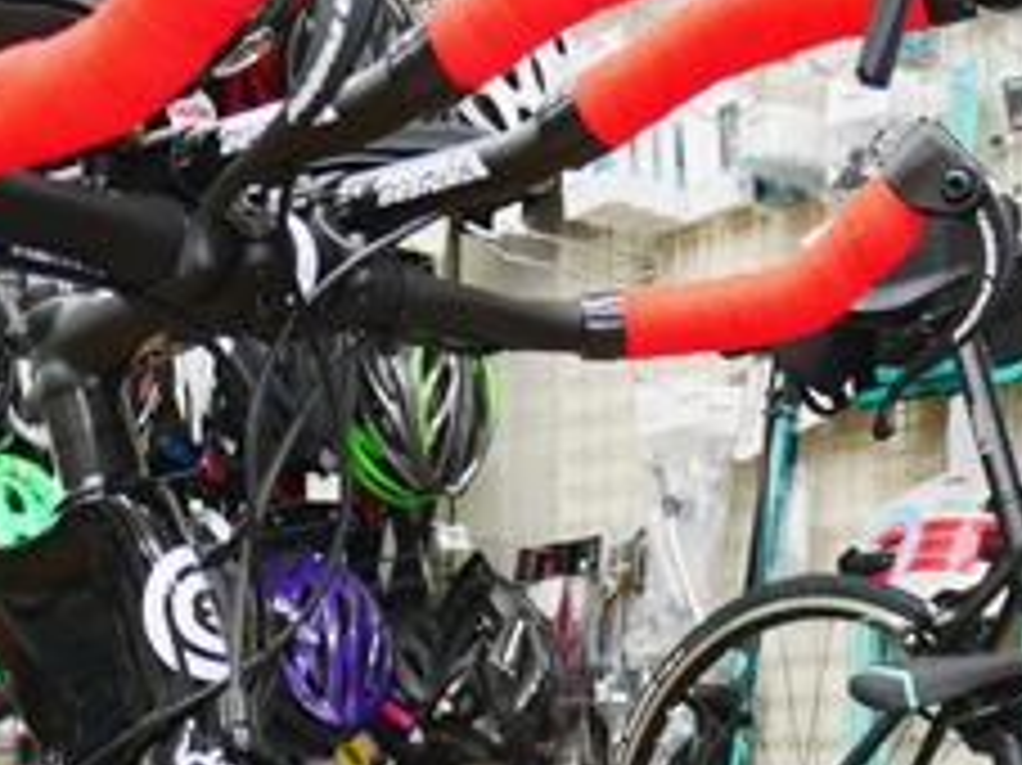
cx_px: 297
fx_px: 2154
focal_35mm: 73
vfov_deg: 19.1
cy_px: 900
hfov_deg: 26.5
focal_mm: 12
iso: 800
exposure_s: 1/60
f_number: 3.5
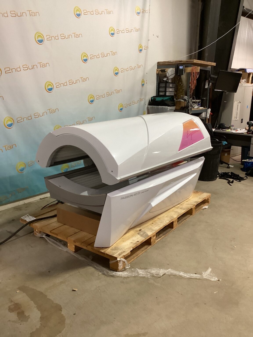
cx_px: 126
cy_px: 168
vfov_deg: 58.4
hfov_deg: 45.4
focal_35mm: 31
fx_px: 302
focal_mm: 3.3
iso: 200
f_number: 2.4
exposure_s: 1/60
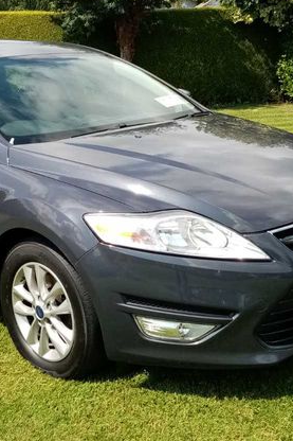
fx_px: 476
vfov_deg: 49.5
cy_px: 206
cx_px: 78
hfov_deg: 33.6
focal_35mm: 39
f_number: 1.8
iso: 107
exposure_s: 1/998
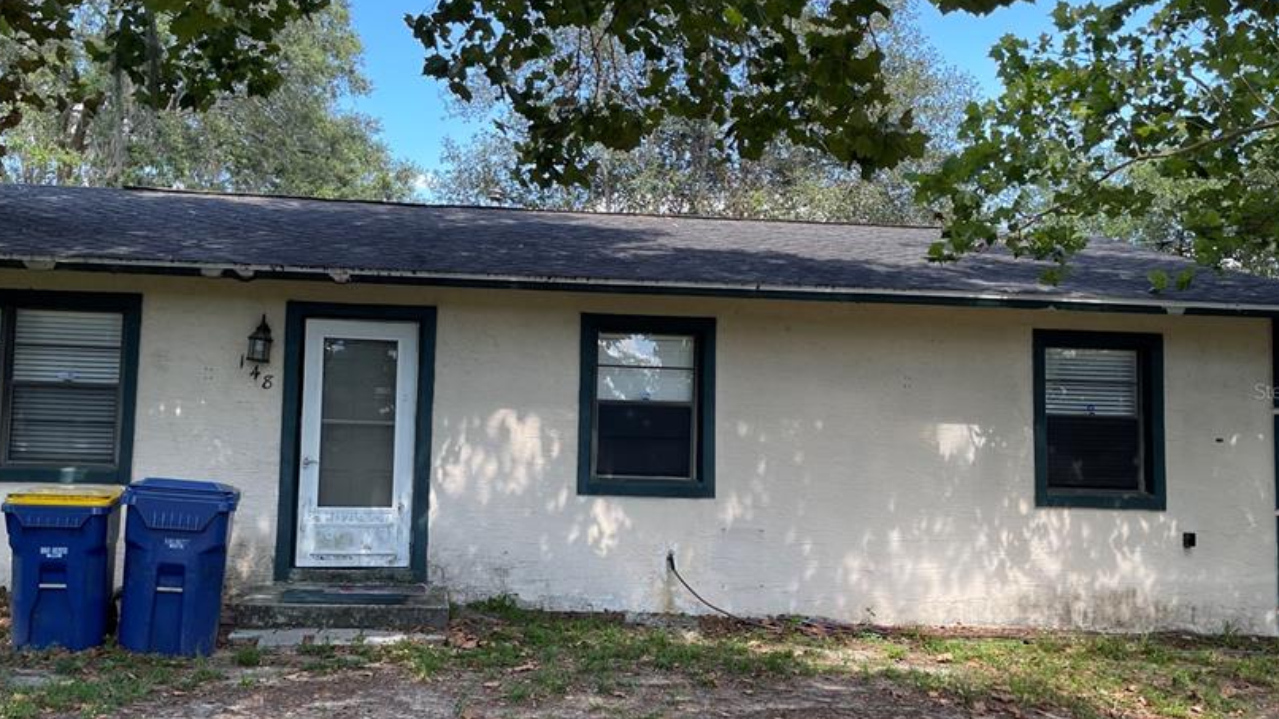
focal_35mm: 36
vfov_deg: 32.8
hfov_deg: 55.0
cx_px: 538
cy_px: 390
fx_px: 1221
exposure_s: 1/307
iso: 32
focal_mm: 5.1
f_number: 1.6
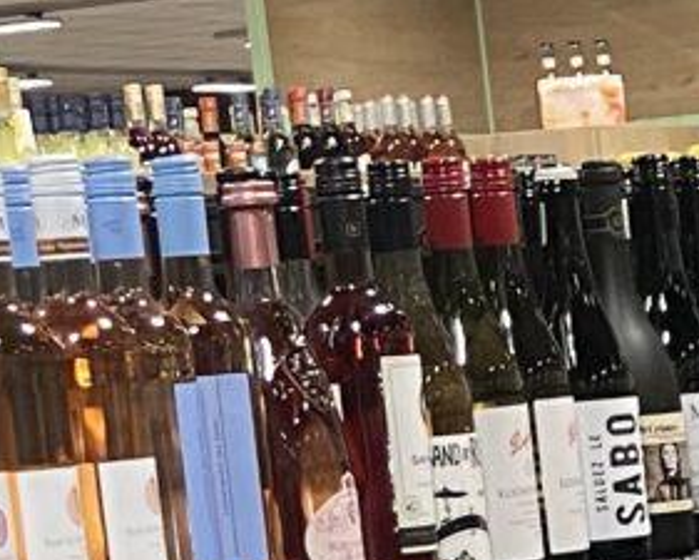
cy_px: 1030
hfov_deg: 9.4
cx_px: 1030
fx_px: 4118
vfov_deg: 7.5
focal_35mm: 199
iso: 100
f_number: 1.8
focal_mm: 3.99
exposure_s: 1/60
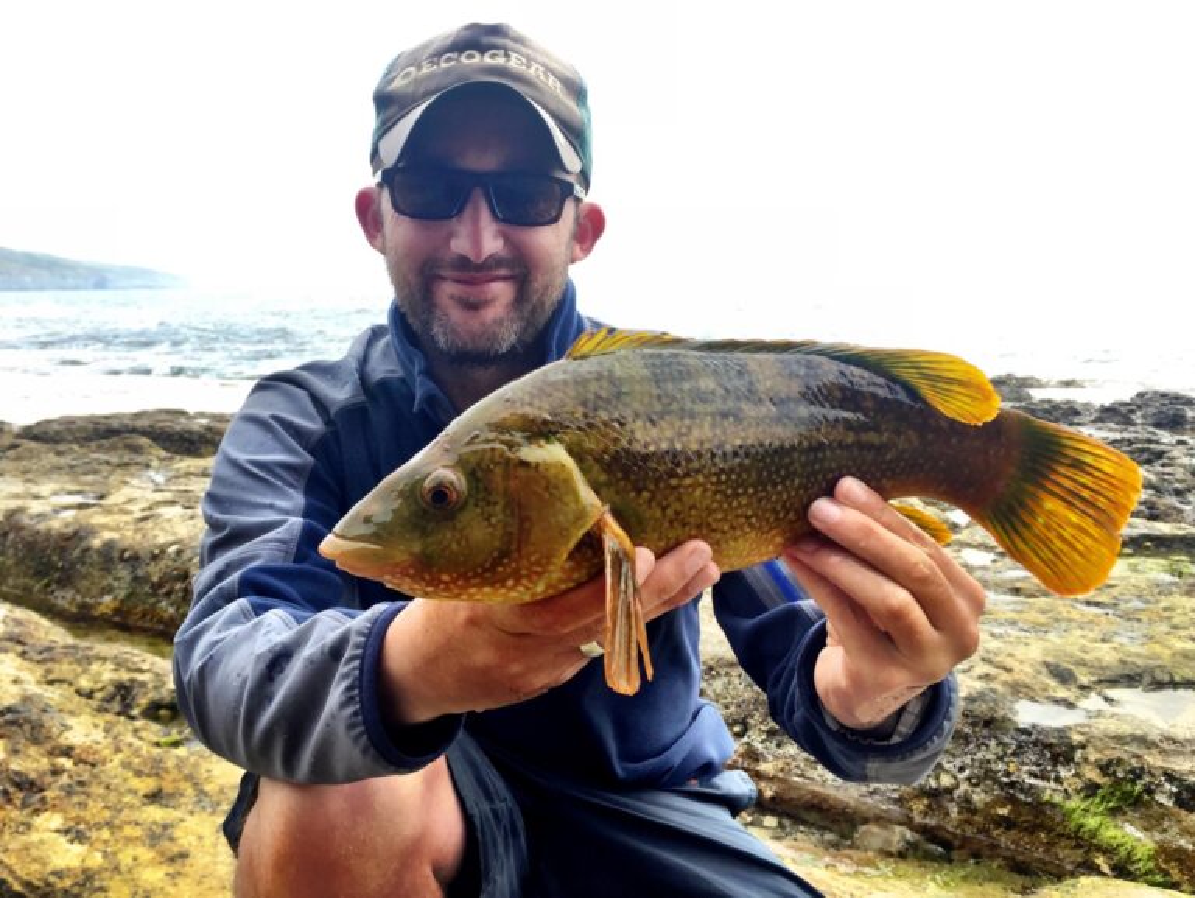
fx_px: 1002
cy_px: 449
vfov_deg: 48.3
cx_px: 598
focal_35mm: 29
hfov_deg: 61.6
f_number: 2.2
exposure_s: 1/648
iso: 32
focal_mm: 4.15
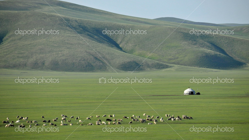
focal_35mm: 357
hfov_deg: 6.0
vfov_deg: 3.4
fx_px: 2357
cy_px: 80
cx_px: 124
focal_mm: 340
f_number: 8
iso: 800
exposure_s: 1/2000
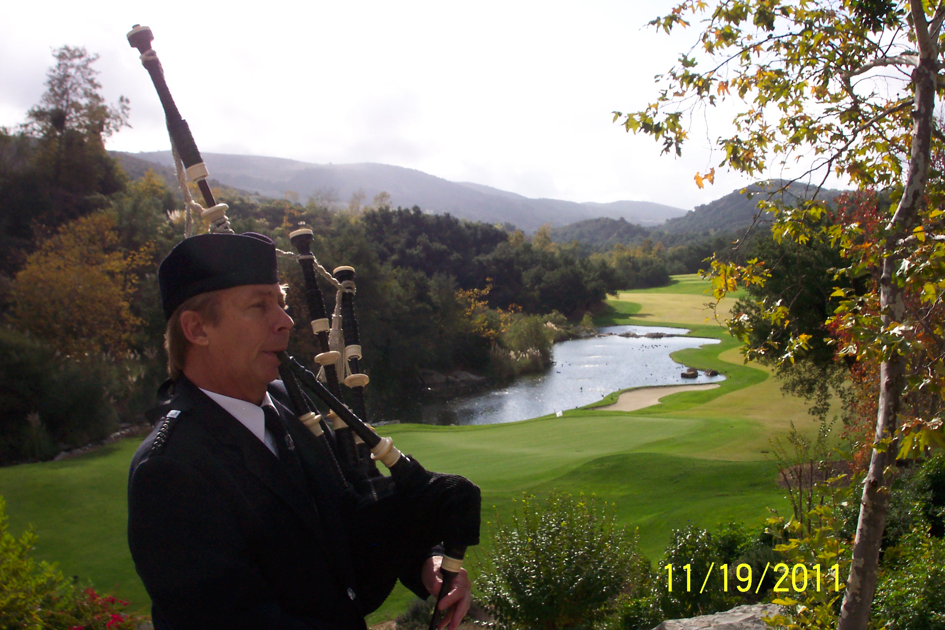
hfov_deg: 54.4
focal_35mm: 35
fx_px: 919
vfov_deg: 37.9
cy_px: 315
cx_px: 472
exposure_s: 1/180
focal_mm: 7.5
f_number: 9.5
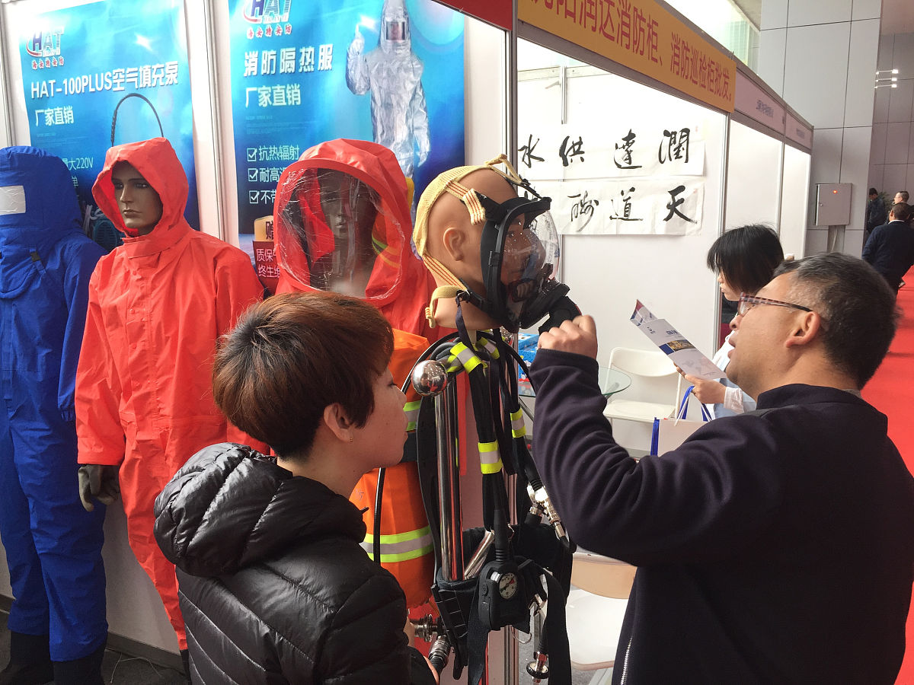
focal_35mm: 29
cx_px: 457
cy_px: 342
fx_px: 766
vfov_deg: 48.2
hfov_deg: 61.7
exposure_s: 1/50
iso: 40
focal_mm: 4.15
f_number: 2.2
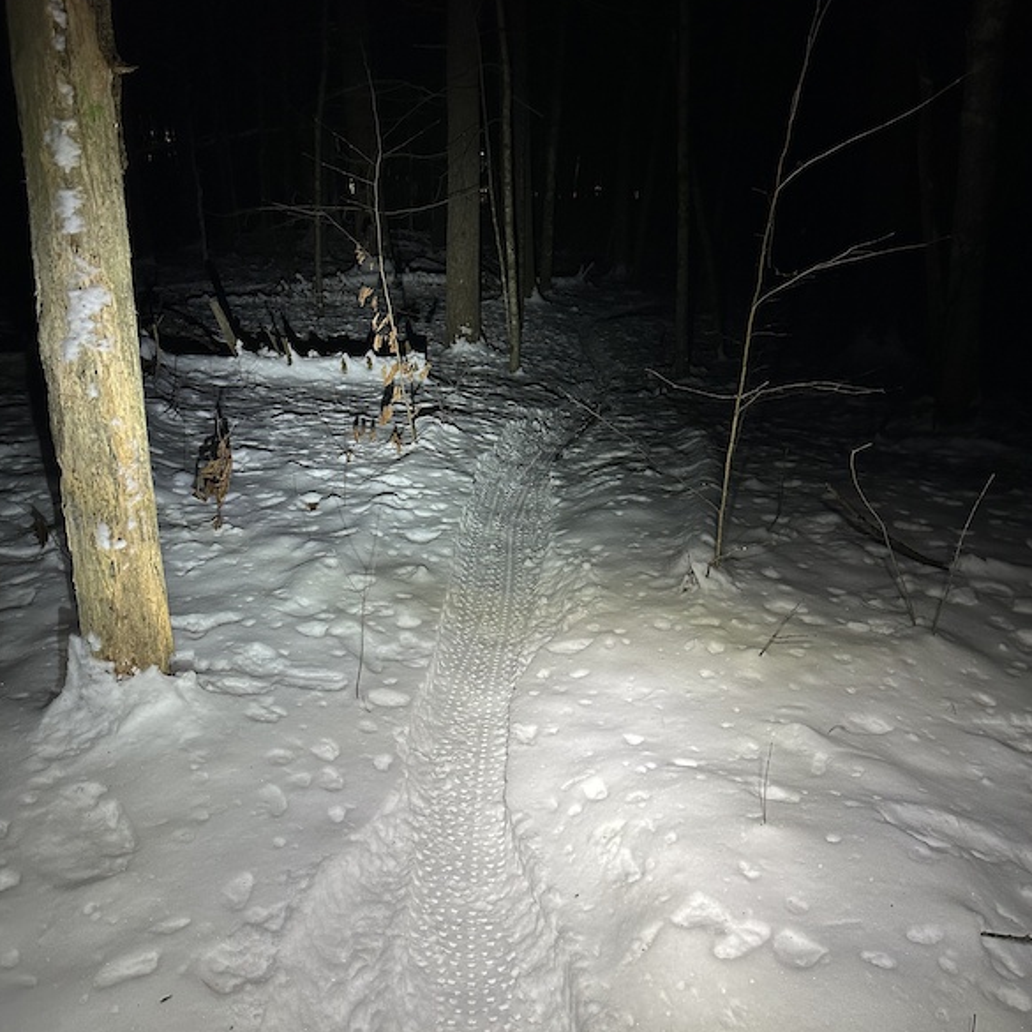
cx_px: 517
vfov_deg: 55.5
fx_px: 978
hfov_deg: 55.6
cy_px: 453
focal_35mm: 29
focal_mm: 6.86
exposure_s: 1/81
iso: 250
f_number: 1.78
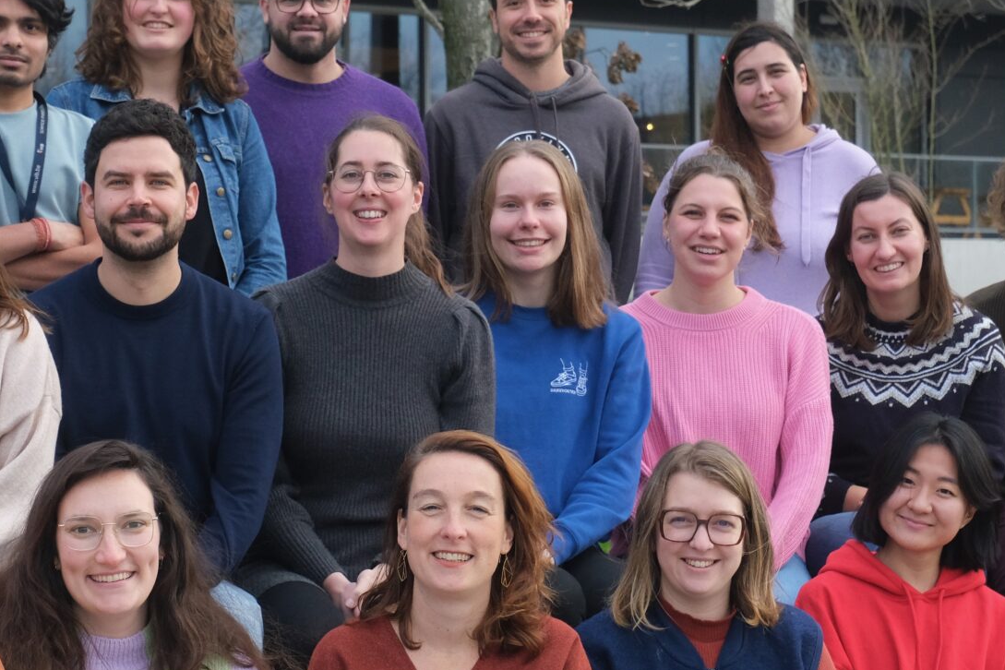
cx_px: 367
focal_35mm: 111
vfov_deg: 12.3
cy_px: 323
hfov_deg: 18.4
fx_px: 3099
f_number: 5.6
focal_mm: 39.6
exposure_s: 1/600
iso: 1250
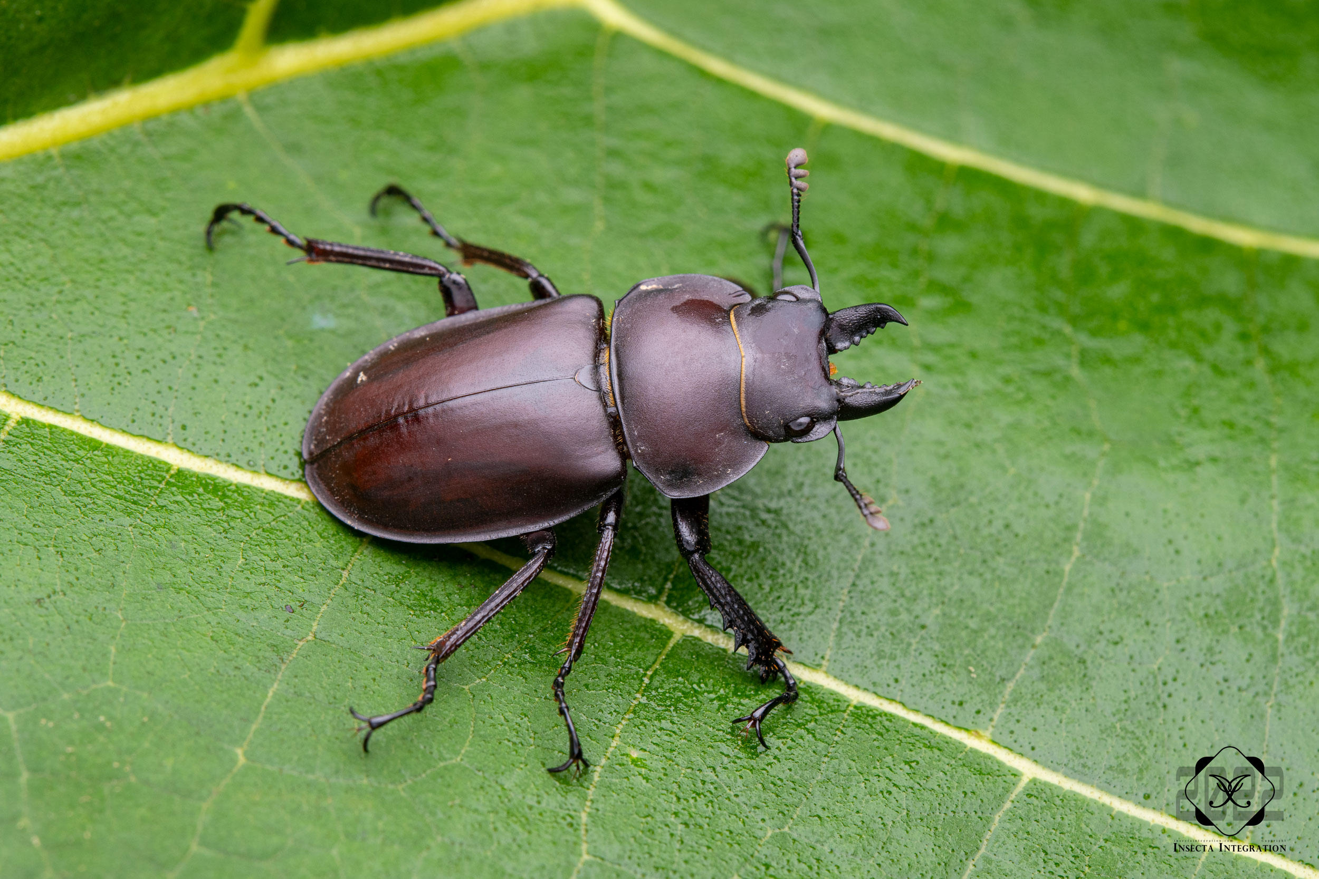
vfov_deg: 13.7
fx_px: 3664
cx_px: 660
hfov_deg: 20.4
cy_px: 440
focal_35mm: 100
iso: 200
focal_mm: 100
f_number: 11
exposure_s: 1/200
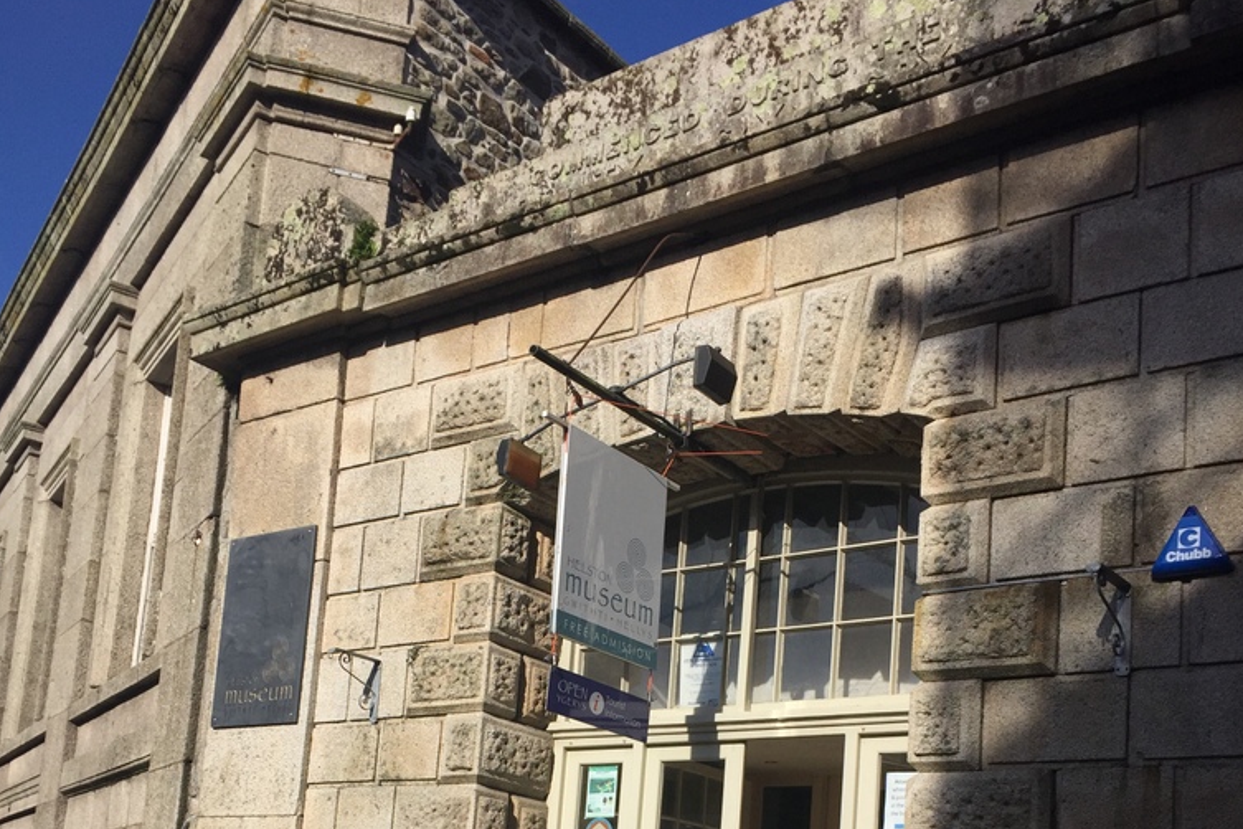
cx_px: 621
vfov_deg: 30.8
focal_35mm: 41
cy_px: 788
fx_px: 1416
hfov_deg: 47.4
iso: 32
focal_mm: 4.15
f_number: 2.2
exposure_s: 1/3597
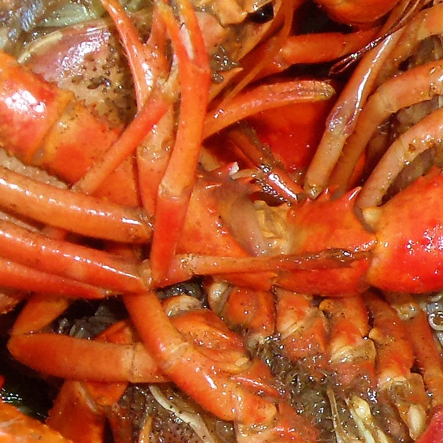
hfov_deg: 6.8
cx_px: 473
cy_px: 489
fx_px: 3707
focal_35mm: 256
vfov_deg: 6.8
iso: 100
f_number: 4.4
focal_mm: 9.6
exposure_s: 1/30
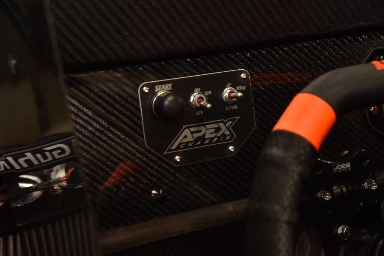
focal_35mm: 72
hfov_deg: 28.1
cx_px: 192
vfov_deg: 18.9
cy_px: 128
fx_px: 768
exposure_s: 1/100
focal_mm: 48
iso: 640
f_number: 4.5
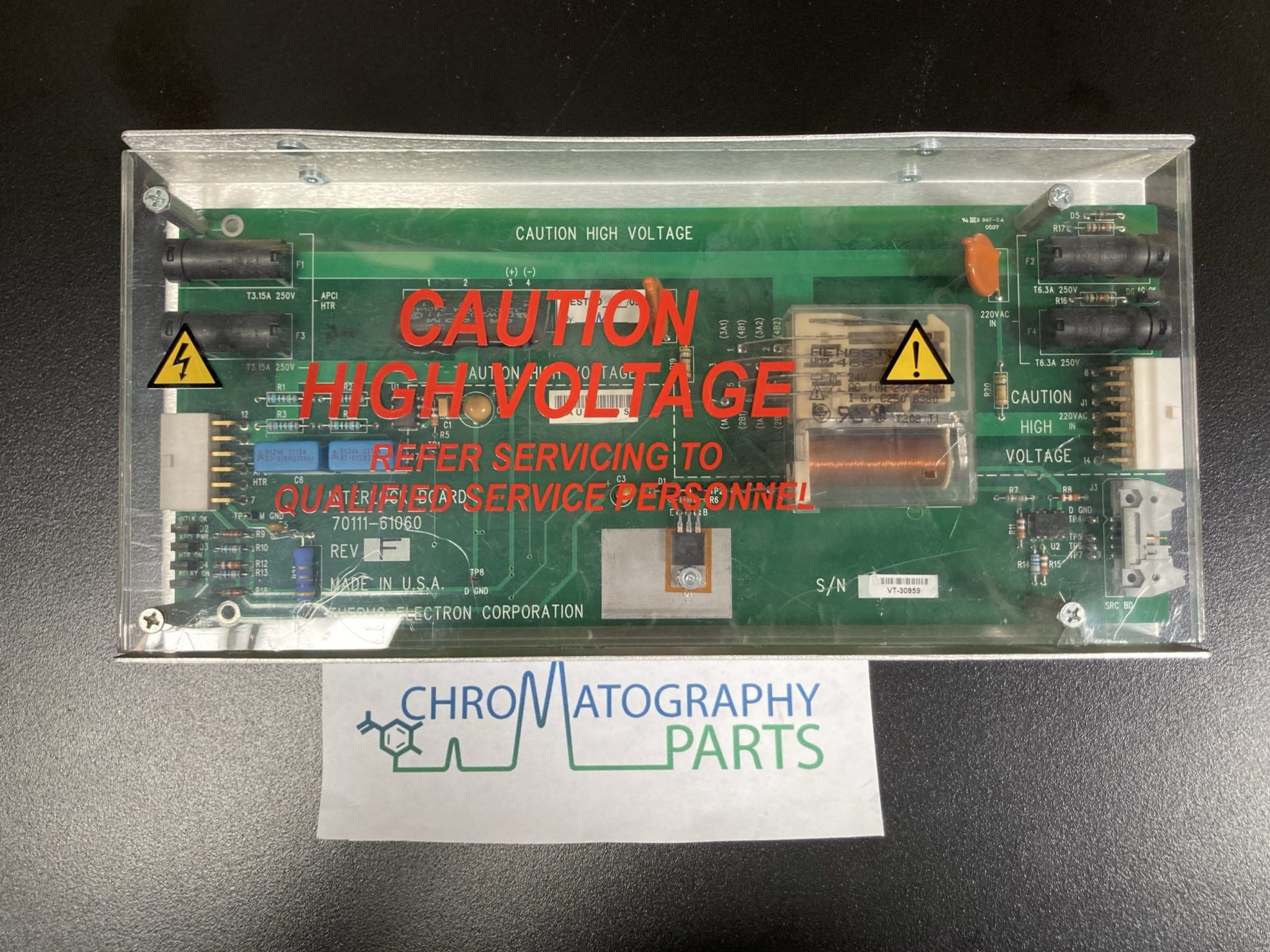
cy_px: 463
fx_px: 1064
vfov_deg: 48.2
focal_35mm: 29
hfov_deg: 61.6
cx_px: 649
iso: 80
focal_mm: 3.99
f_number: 1.8
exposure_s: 1/109
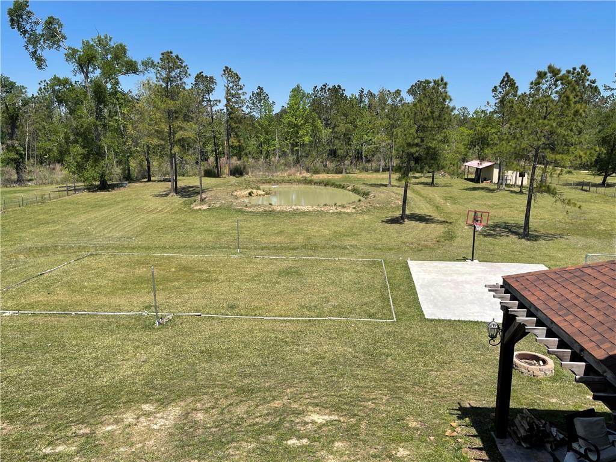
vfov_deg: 53.0
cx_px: 308
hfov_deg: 67.3
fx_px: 462
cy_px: 231
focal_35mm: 26
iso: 32
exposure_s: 1/3344
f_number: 1.6
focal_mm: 5.1
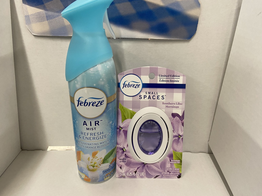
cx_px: 131
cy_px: 98
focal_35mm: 26
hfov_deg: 67.3
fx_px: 197
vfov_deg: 53.1
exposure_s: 1/60
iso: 160
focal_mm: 4.25
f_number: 1.8
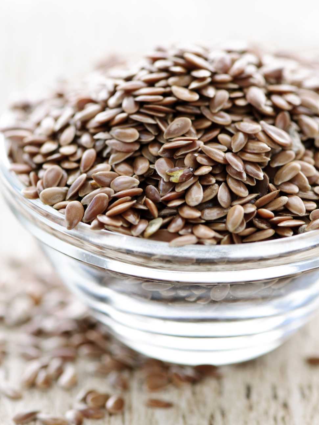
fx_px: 1966
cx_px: 137
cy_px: 207
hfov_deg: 9.3
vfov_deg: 12.3
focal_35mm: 160
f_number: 7.1
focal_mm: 105
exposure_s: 1/60
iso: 200
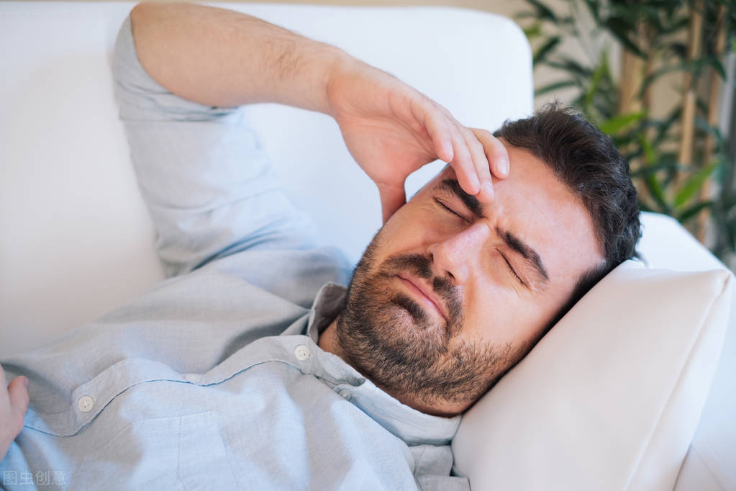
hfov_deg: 37.5
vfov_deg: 25.5
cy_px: 246
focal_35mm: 53
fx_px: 1083
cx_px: 368
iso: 400
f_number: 2
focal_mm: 35
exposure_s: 1/75
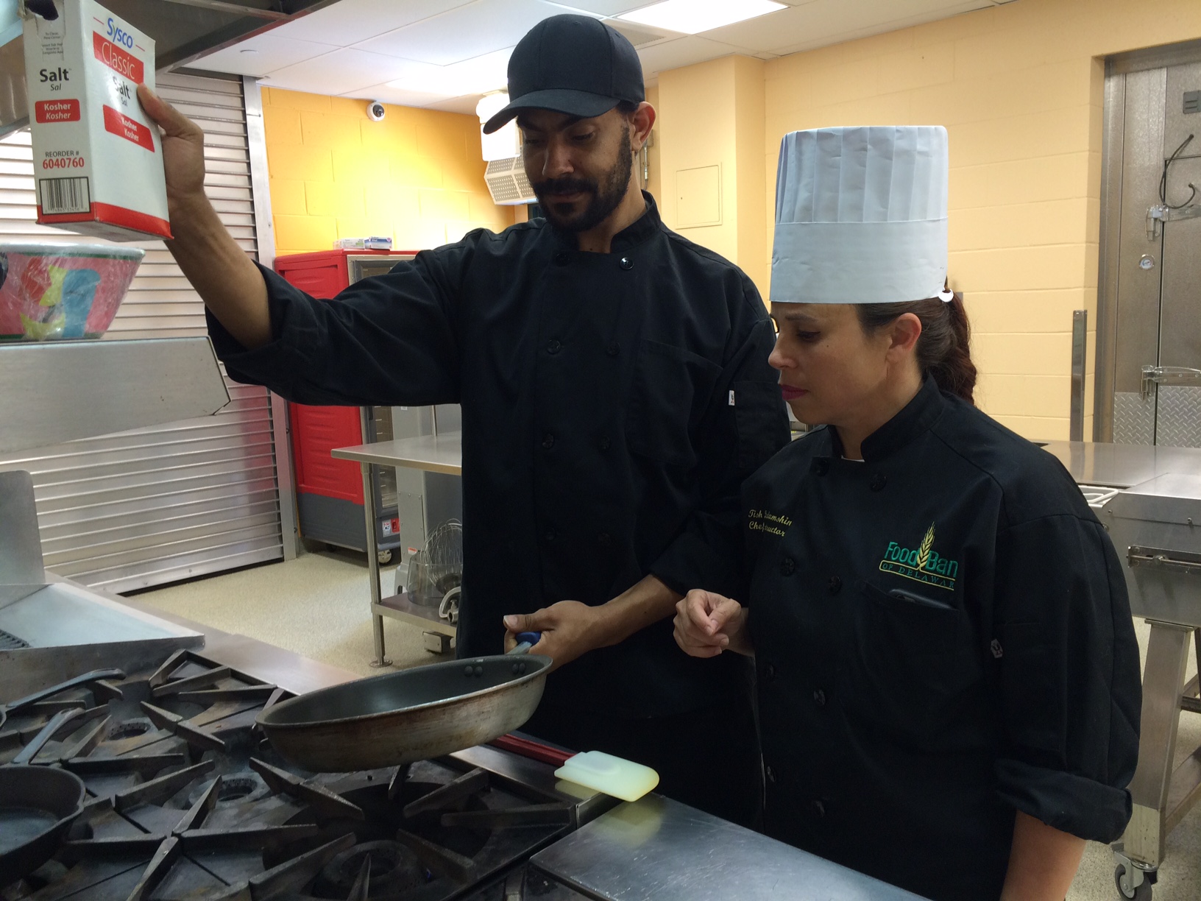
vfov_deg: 48.2
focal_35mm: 29
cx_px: 600
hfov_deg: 61.7
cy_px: 450
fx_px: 1006
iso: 80
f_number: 2.2
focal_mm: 4.15
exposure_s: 1/30
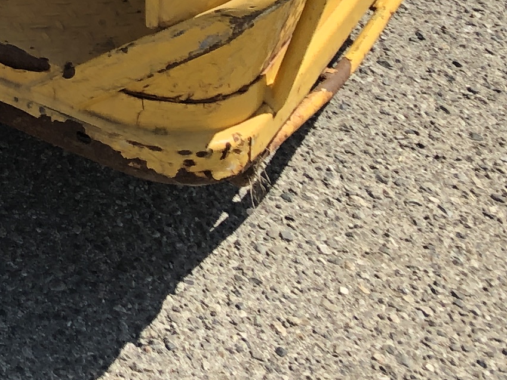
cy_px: -475
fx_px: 1948
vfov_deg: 10.0
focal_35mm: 133
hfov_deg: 13.1
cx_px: -459
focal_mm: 4
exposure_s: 1/1200
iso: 20
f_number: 1.8
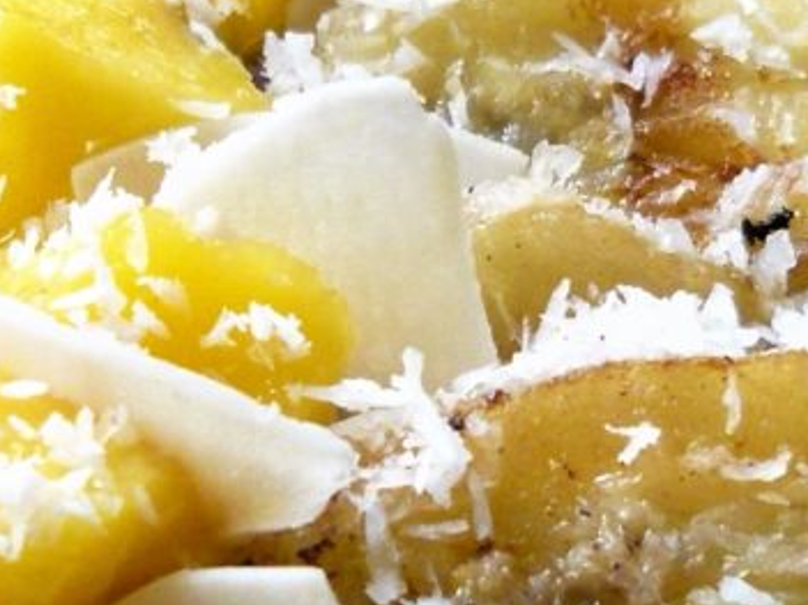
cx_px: 170
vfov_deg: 11.7
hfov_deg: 15.4
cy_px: 328
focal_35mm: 127
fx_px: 2963
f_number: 2.8
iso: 400
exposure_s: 1/25
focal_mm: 5.5
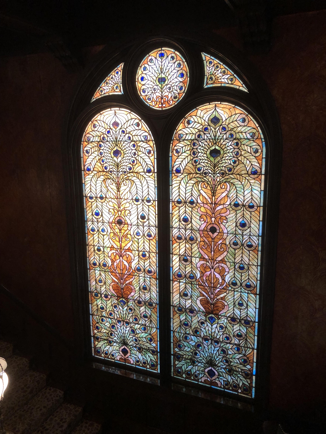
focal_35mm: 28
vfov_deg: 63.4
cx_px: 163
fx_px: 352
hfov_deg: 49.7
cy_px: 217
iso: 40
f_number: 1.8
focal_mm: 3.99
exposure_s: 1/24
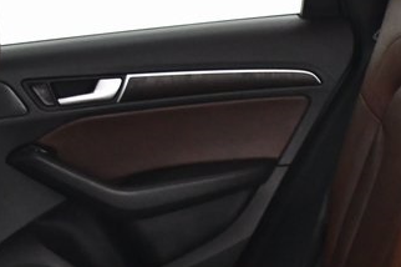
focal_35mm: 86
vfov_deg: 15.8
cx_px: 412
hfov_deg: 22.6
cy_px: 190
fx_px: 957
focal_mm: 18
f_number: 3.5
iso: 4500
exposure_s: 1/60
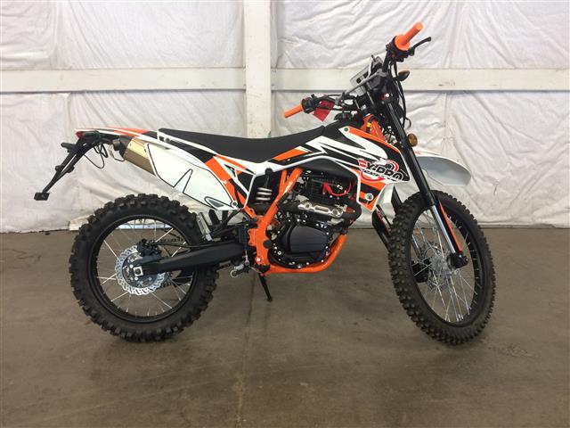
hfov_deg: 61.7
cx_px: 285
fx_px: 478
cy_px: 214
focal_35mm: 29
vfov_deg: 48.2
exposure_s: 1/30
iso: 64
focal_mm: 4.15
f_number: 2.2
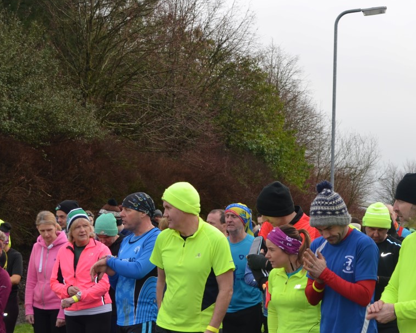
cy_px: 221
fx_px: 1194
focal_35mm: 97
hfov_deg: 19.7
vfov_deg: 15.8
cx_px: 263
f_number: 5.6
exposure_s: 1/200
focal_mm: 32
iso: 100
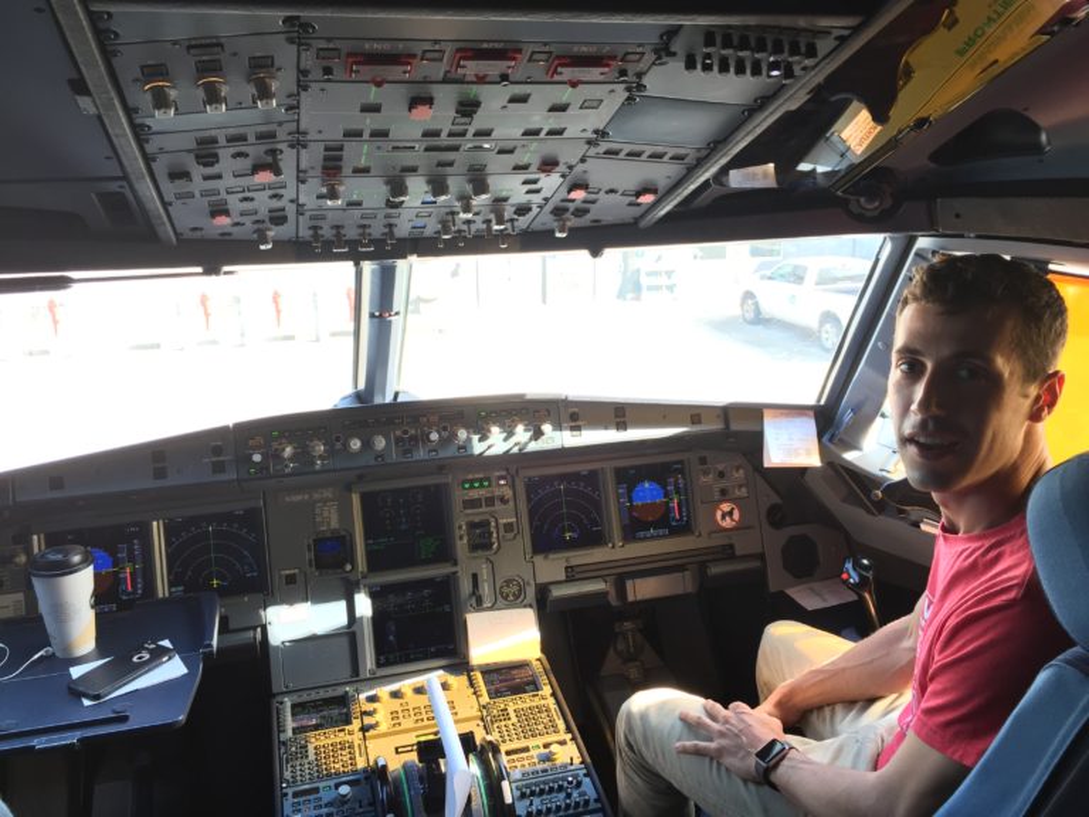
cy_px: 408
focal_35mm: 29
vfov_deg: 48.2
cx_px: 544
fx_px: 912
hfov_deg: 61.7
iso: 40
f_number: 2.2
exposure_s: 1/40
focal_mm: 4.15
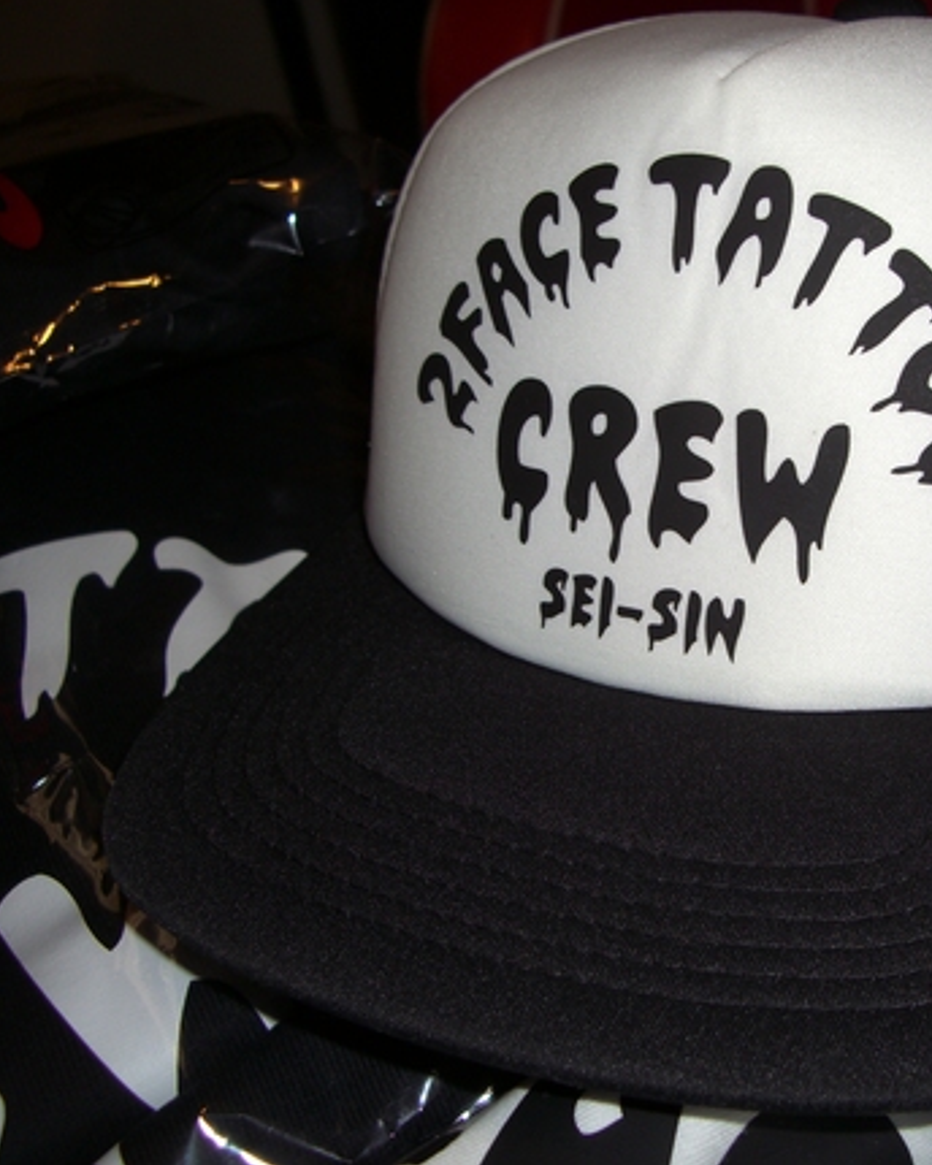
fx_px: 1724
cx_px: 742
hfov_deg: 29.6
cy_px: 578
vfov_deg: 37.3
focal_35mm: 50
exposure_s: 1/60
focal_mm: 7.9
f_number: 2.8
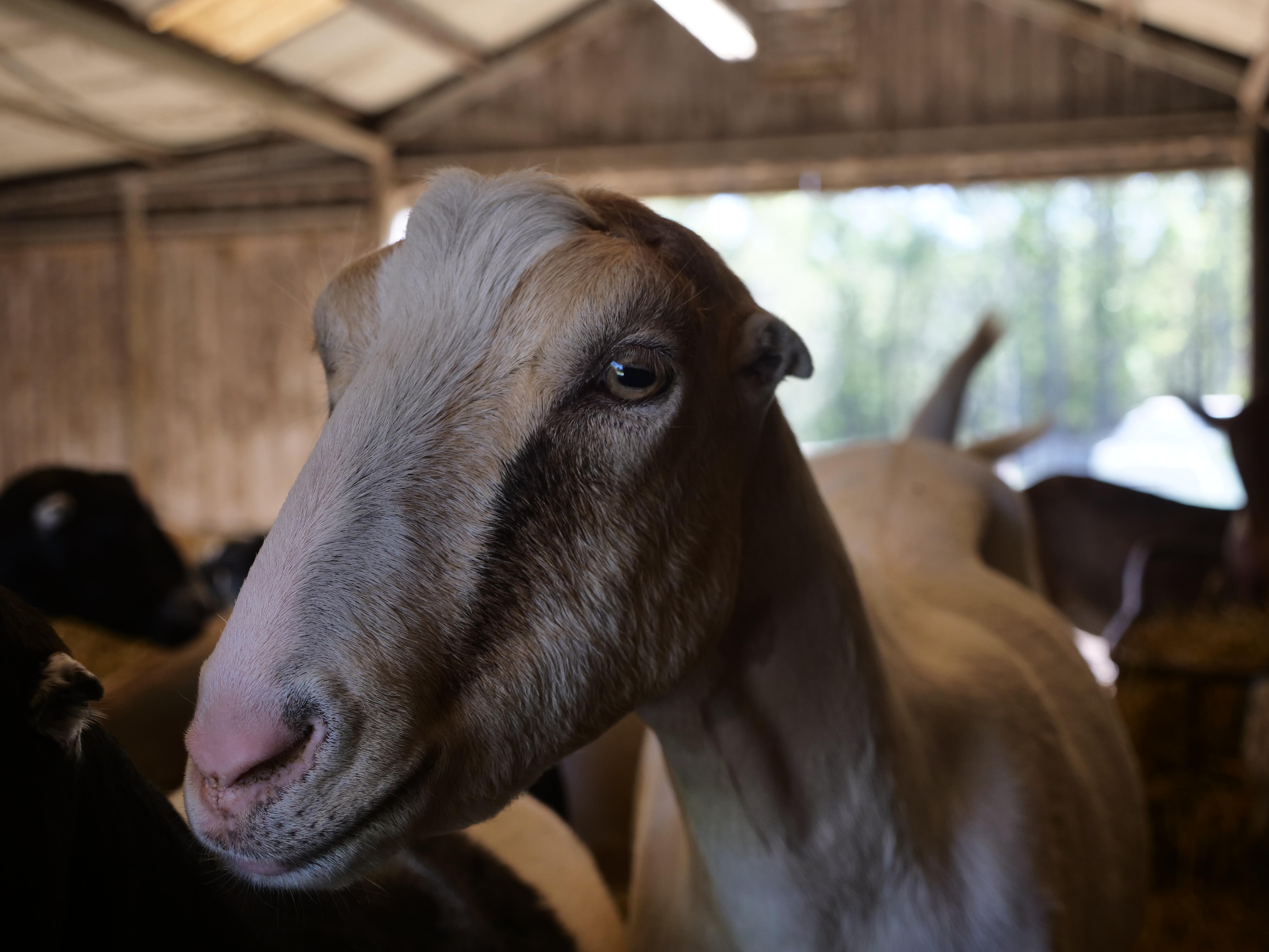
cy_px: 476
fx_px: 1906
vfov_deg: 28.0
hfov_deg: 36.8
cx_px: 634
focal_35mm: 52
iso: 200
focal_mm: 26
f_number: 3.2
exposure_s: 1/125
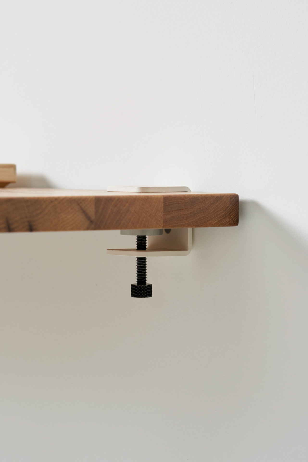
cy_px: 231
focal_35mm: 127
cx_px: 154
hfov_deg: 10.8
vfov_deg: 16.1
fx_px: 1629
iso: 400
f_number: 4.5
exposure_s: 1/125
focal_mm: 85
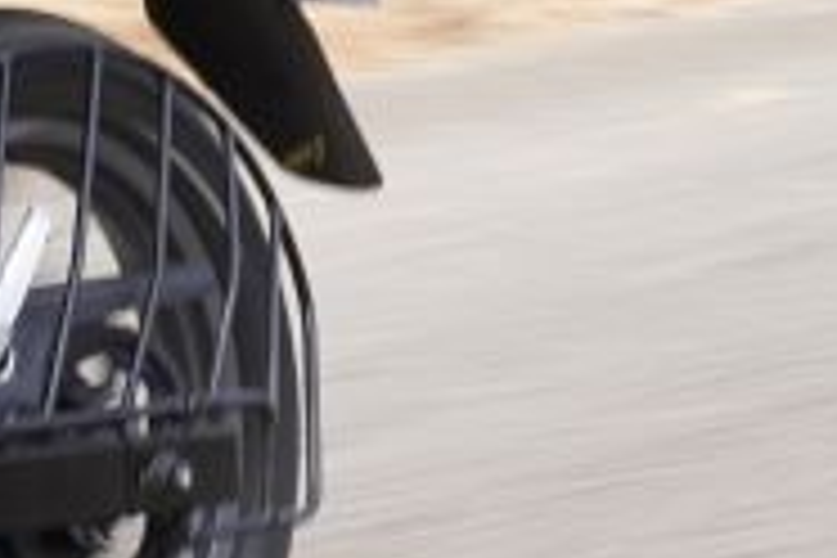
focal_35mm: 226
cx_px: -256
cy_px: 27
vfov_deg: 6.1
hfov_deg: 9.0
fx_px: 5254
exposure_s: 1/60
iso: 160
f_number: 11
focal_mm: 35
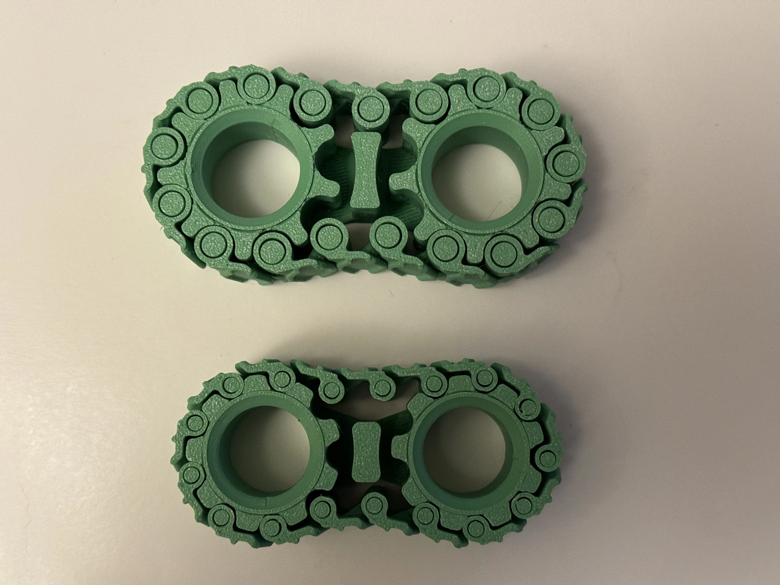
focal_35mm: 48
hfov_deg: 39.7
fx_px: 1082
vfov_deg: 30.3
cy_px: 292
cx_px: 390
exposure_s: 1/40
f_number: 1.78
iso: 400
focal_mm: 6.86
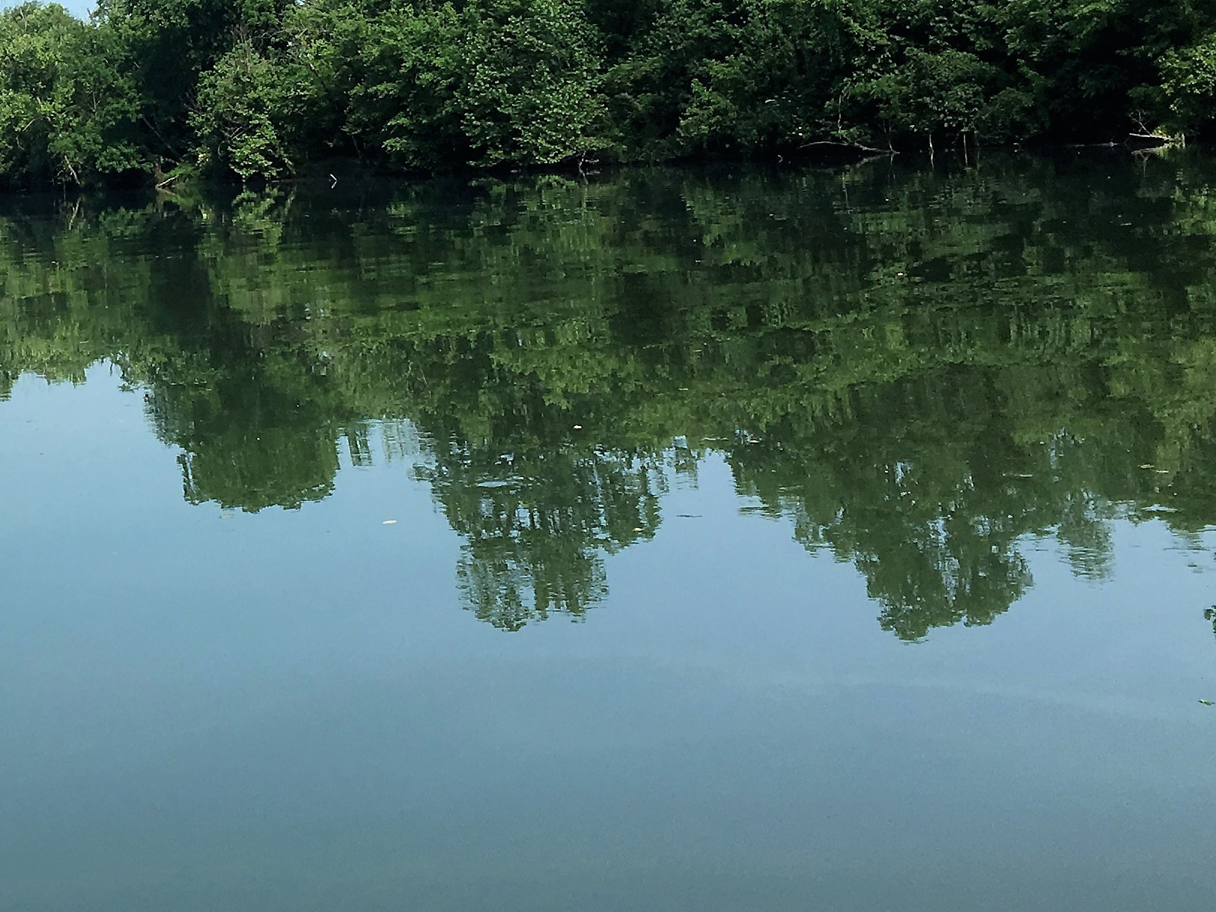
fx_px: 2529
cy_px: 52
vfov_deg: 20.0
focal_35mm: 72
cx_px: -79
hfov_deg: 25.3
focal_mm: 4.15
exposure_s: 1/1131
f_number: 2.2
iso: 25
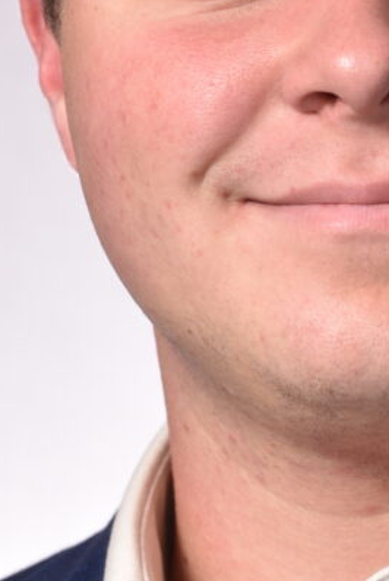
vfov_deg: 3.1
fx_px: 10921
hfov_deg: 2.0
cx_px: 344
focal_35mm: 675
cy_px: 431
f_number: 9
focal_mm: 175
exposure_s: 1/125
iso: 200
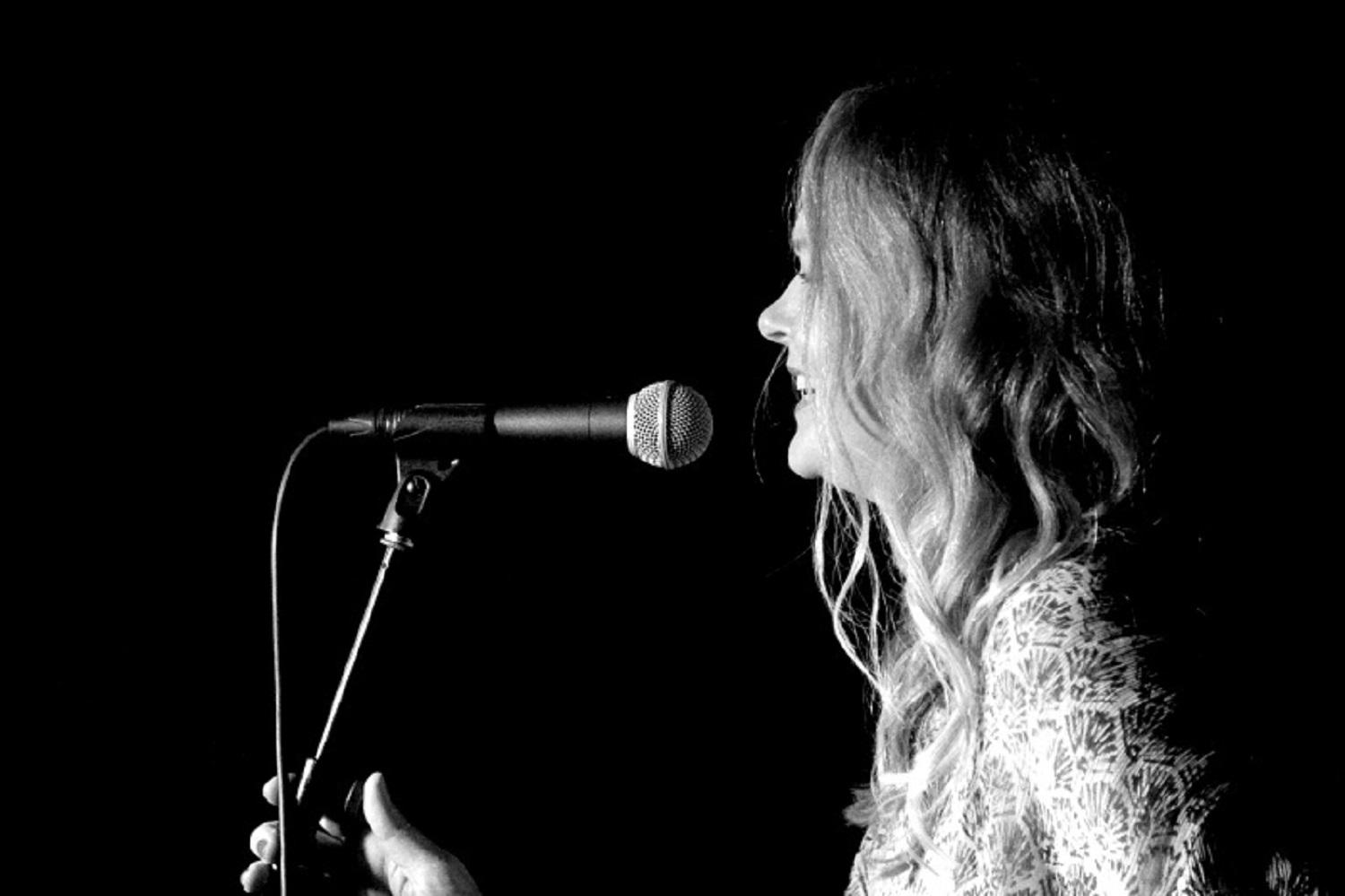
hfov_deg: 6.9
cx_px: 672
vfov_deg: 4.6
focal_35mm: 300
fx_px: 11204
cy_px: 448
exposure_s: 1/2000
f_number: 5.6
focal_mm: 300
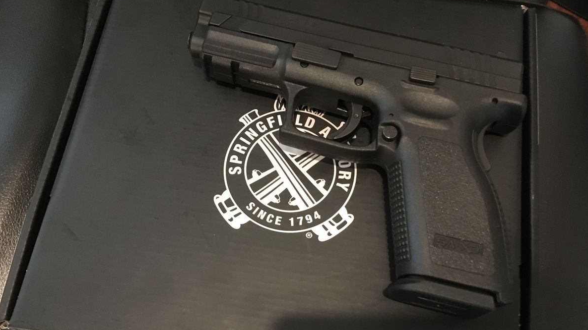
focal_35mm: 32
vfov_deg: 36.5
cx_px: 296
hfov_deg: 61.0
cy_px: 200
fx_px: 499
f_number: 2.2
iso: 500
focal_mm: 4.15
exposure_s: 1/15
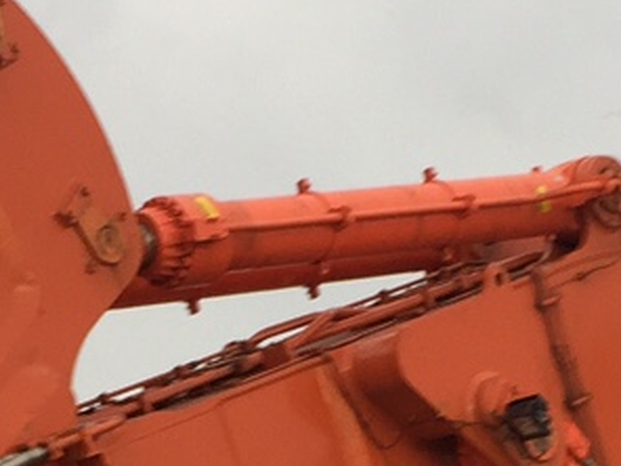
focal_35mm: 160
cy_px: 720
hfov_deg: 12.3
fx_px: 2870
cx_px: 365
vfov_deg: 9.0
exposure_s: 1/50
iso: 40
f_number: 2.2
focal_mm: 4.15
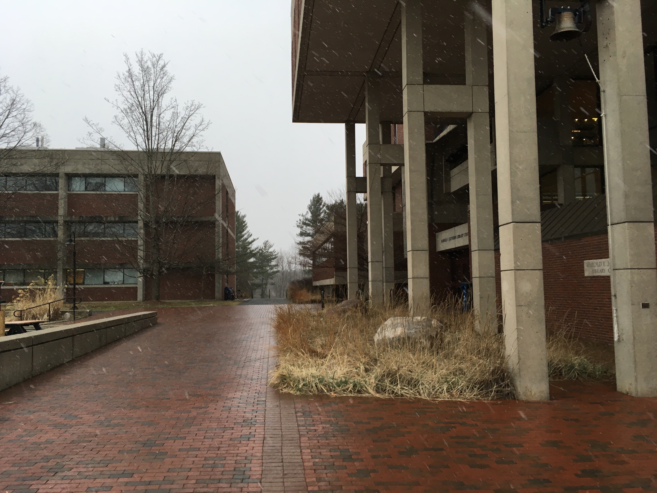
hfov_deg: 61.7
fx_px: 550
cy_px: 246
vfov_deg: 48.2
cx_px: 328
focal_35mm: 29
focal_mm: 4.15
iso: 25
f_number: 2.2
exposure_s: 1/40
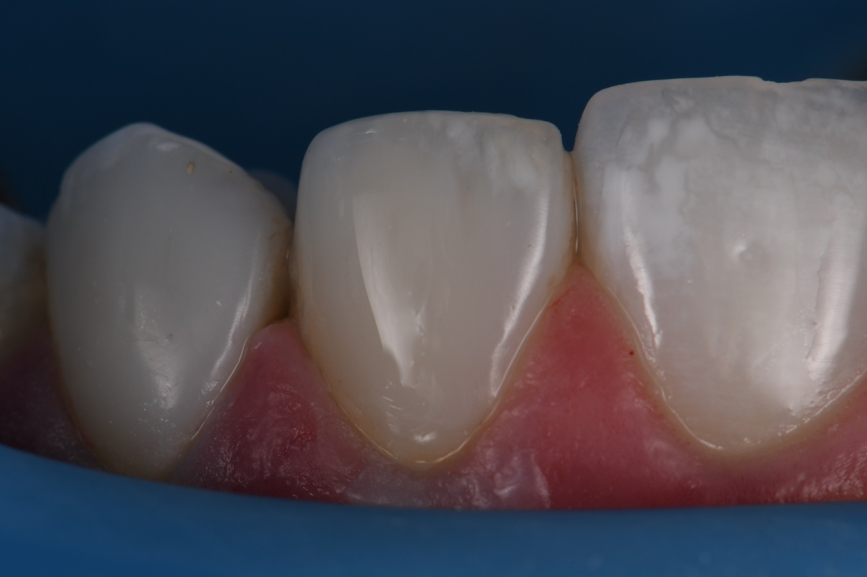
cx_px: 434
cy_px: 288
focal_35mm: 157
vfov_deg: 8.7
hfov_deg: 13.1
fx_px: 3779
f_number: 32
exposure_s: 1/160
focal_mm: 105
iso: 200
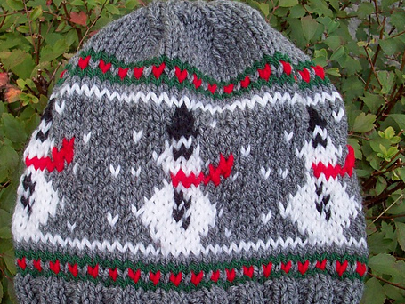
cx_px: 174
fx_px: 609
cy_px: 181
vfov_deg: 28.0
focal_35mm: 52
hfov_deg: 36.7
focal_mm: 6.2
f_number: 2.8
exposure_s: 1/370
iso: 80
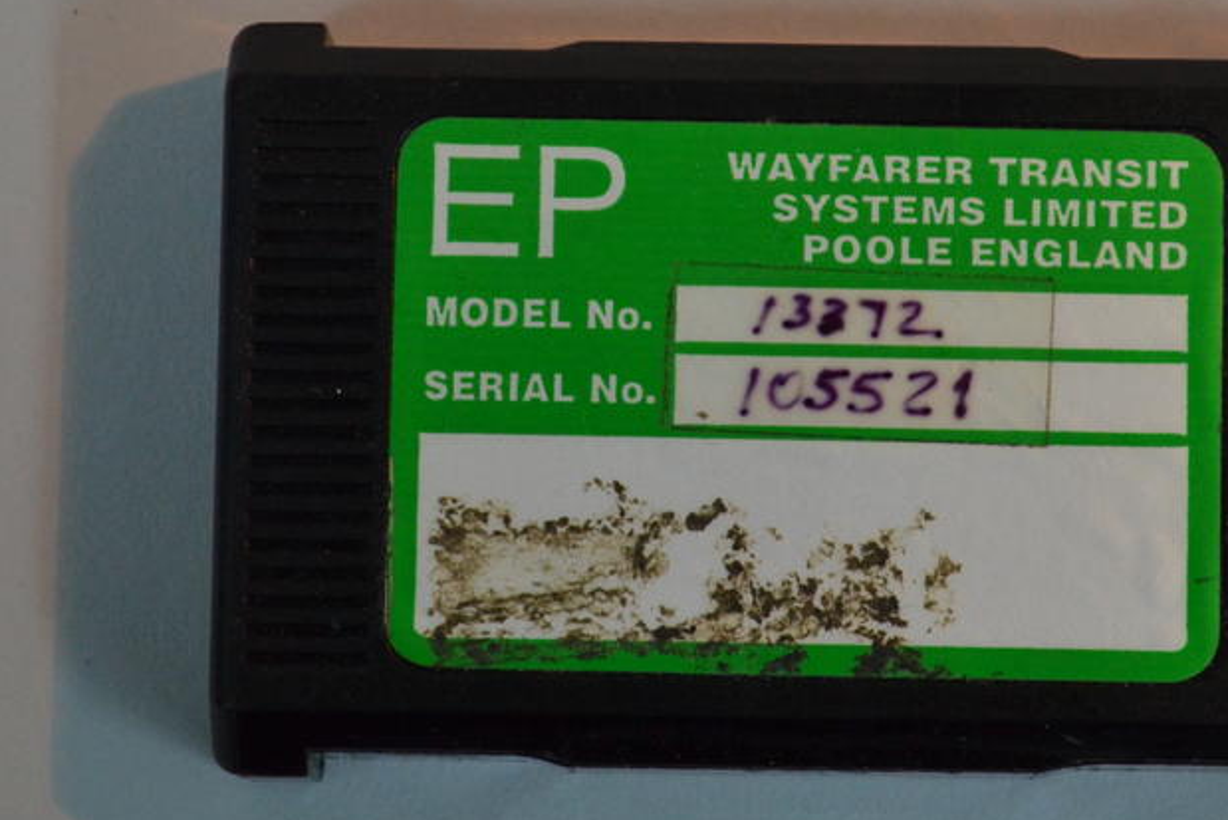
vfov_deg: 8.6
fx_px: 5458
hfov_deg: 12.8
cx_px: 776
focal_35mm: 160
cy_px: 306
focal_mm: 55
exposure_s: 1/60
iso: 1100
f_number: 5.6
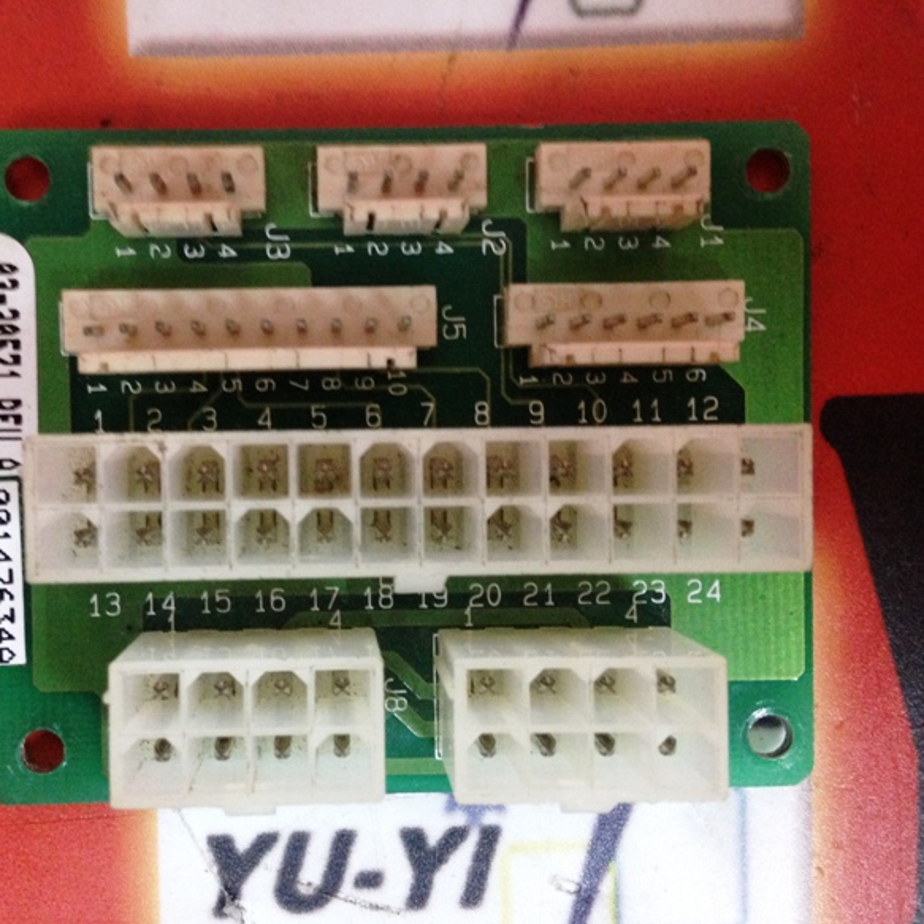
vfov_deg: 41.9
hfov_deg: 41.5
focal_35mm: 40
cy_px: 468
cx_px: 344
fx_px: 1208
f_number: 2.4
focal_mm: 4.12
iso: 320
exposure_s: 1/17
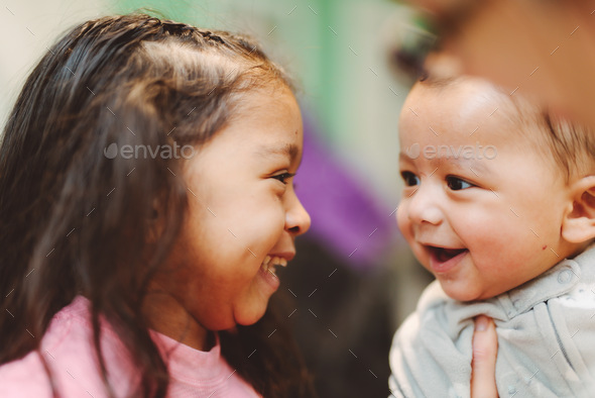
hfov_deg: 39.6
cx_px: 298
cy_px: 199
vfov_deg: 27.0
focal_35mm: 50
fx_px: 827
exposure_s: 1/125
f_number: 1.4
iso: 500
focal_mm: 50
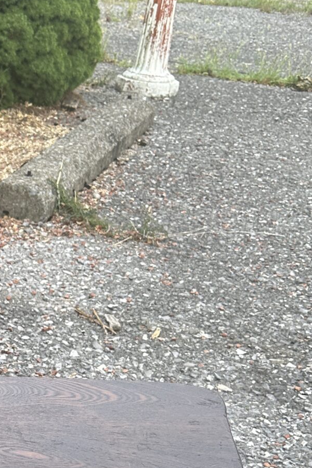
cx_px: -112
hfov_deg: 17.8
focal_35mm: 71
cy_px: 450
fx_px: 923
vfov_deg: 27.1
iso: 64
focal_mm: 6.86
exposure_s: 1/198
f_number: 1.78
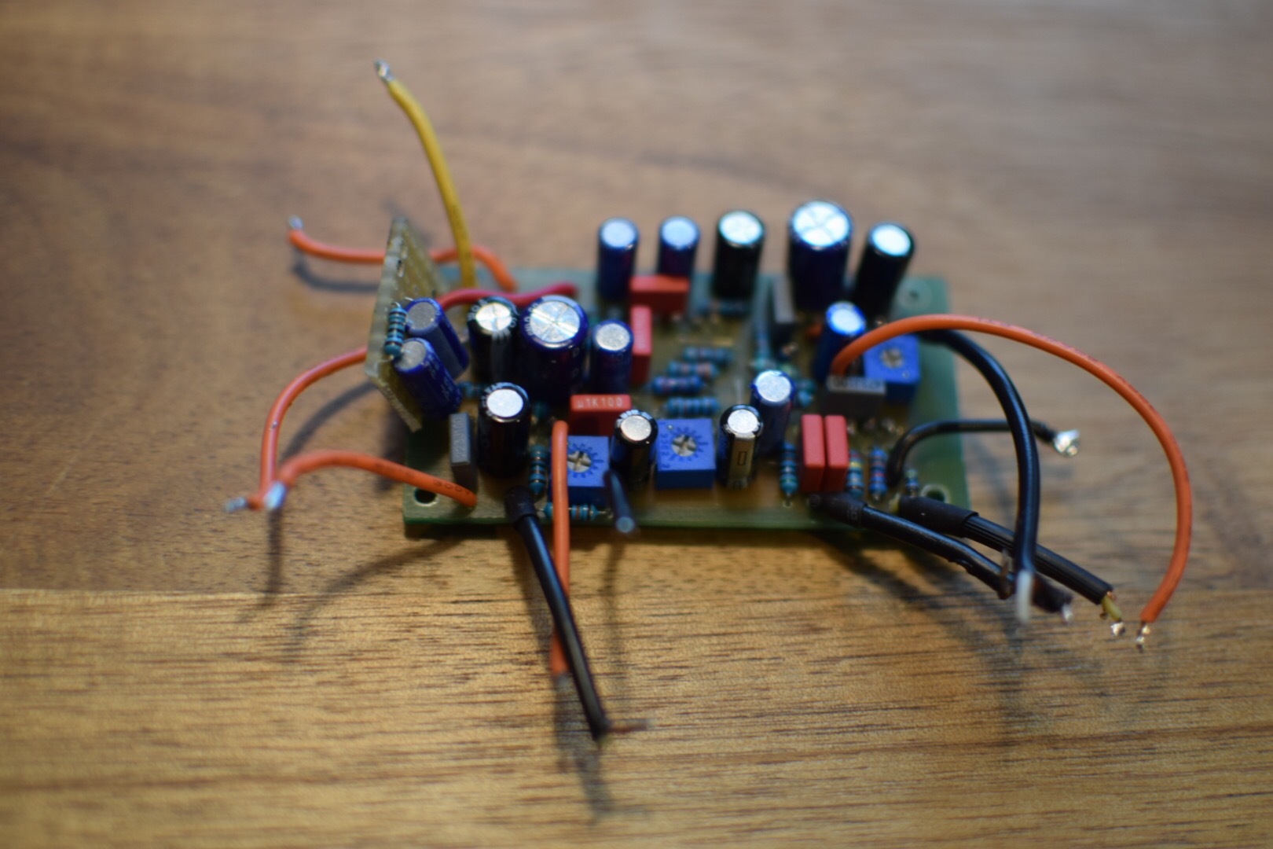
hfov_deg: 37.9
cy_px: 424
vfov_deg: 25.8
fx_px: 1856
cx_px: 636
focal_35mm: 52
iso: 160
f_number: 1.8
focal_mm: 35
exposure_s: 1/100
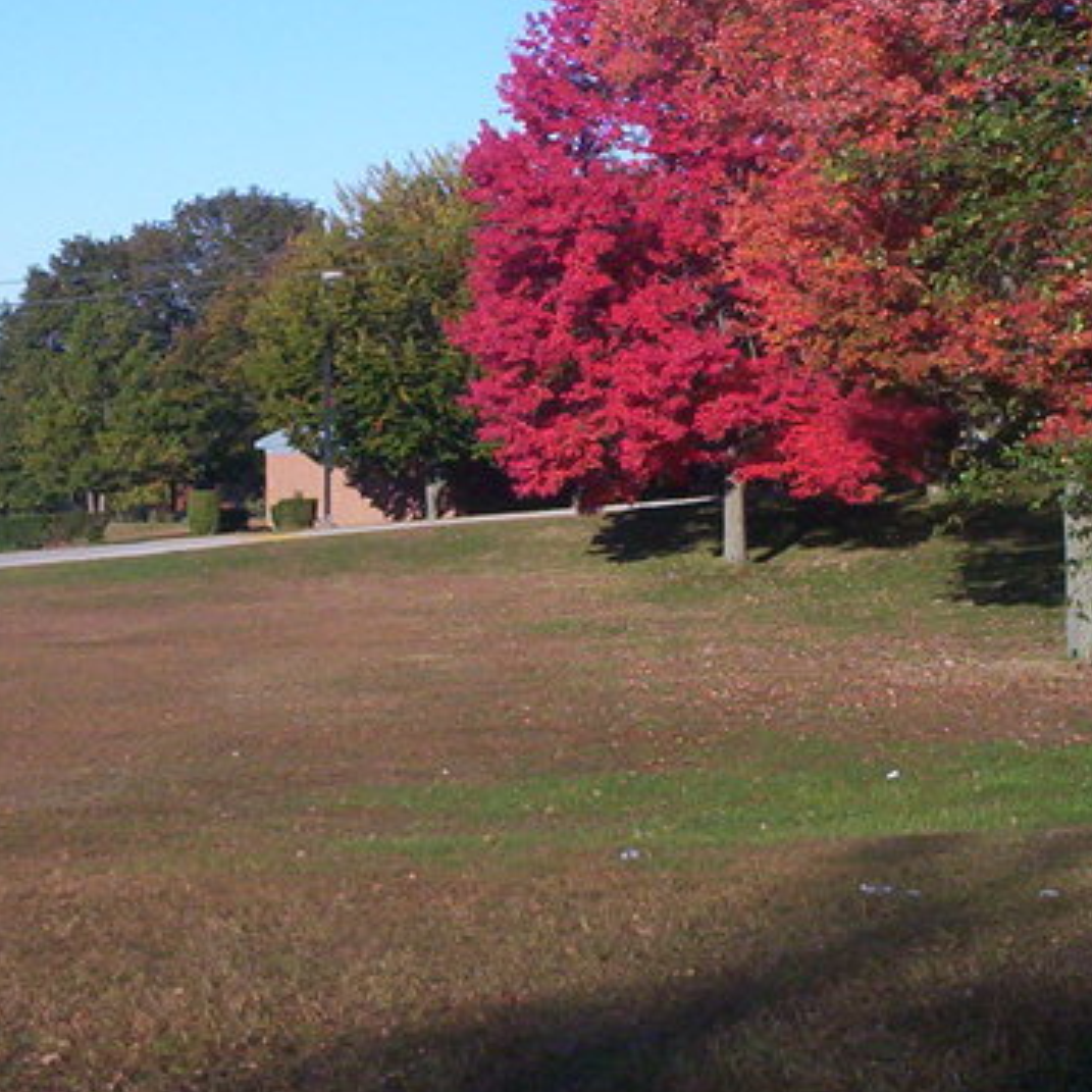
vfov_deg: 22.3
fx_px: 2748
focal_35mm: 77
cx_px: 211
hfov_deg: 22.2
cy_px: 327
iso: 100
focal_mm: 4.99
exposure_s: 1/779
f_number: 4.5
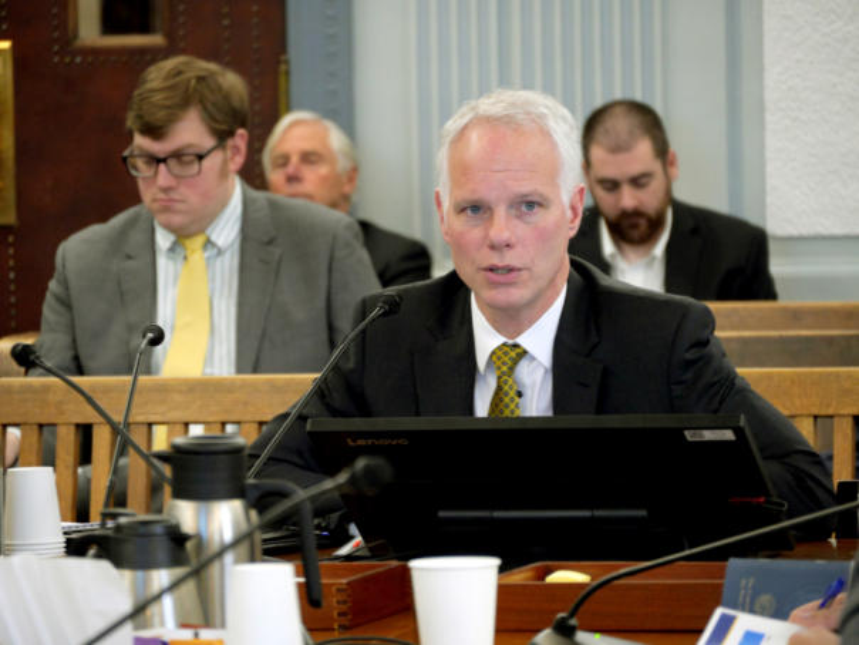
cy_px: 322
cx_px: 430
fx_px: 6948
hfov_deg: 7.1
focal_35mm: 280
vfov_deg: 5.3
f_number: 5.6
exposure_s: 1/25
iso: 1600
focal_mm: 140
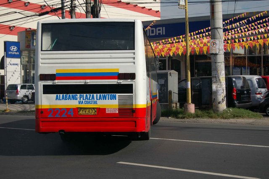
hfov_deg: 29.9
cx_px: 134
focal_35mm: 68
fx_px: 504
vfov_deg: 20.1
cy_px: 90
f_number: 5.6
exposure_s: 1/1600
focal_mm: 45
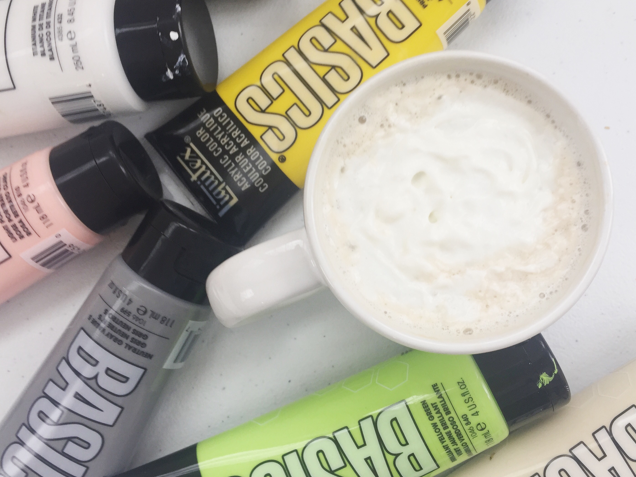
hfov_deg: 54.0
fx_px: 624
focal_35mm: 34
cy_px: 211
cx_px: 332
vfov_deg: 41.7
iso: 40
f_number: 2.2
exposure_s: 1/60
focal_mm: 4.15
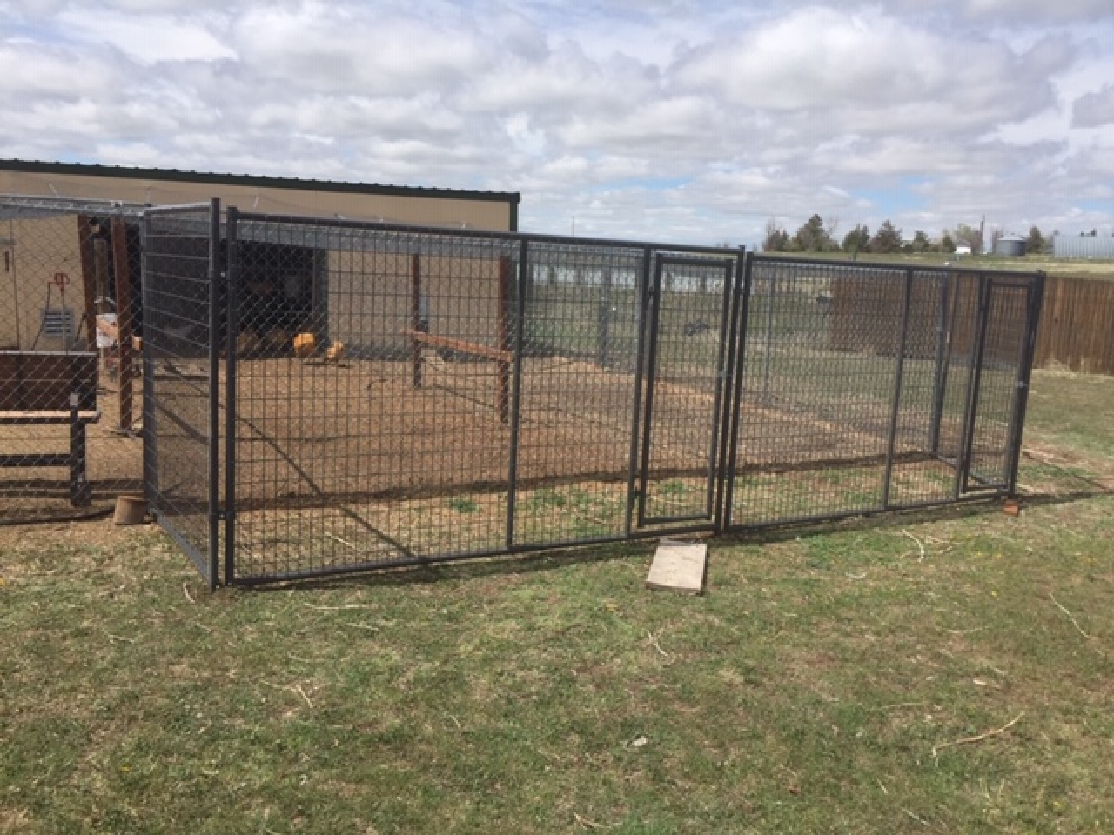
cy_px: 418
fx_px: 933
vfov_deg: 48.2
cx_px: 557
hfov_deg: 61.7
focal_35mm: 29
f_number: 2.2
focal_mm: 4.15
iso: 32
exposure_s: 1/3597
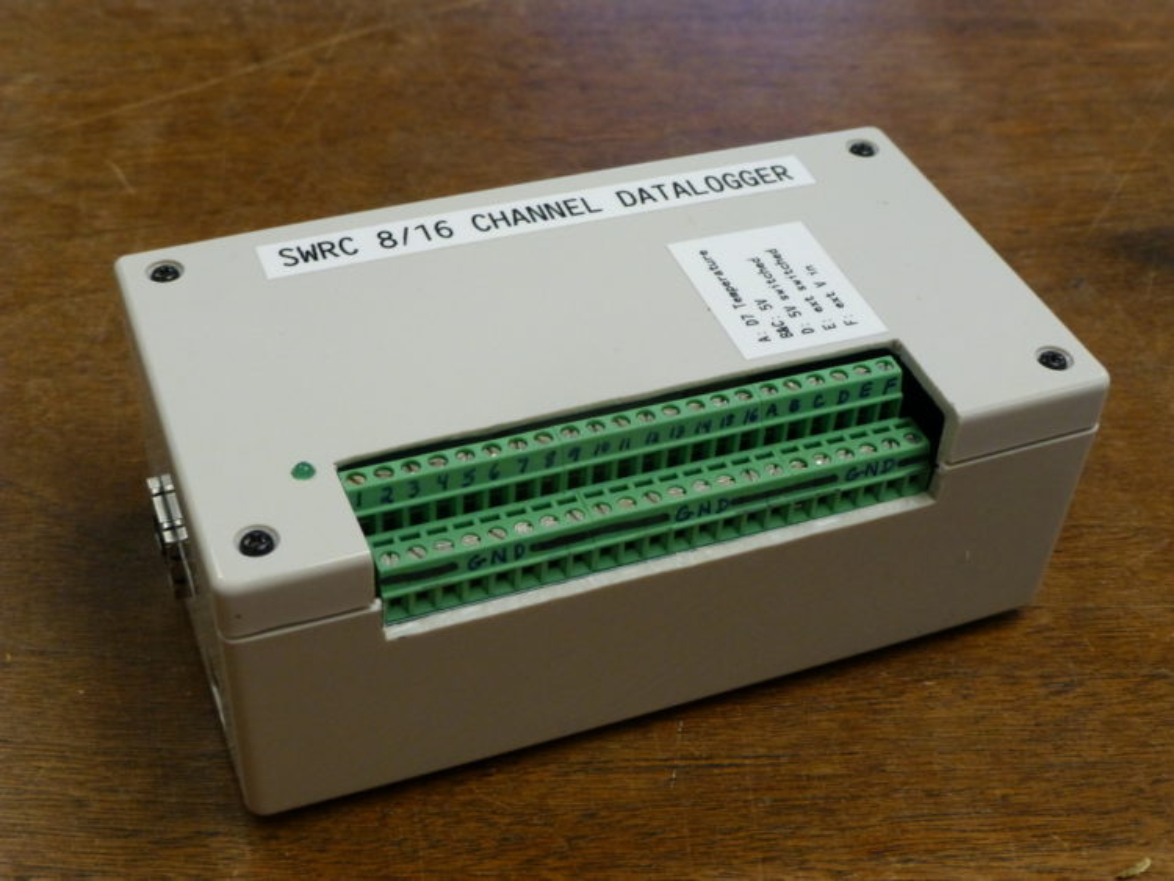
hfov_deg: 37.5
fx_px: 1730
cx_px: 587
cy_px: 440
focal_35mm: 51
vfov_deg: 28.6
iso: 320
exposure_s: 1/60
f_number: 4.4
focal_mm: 9
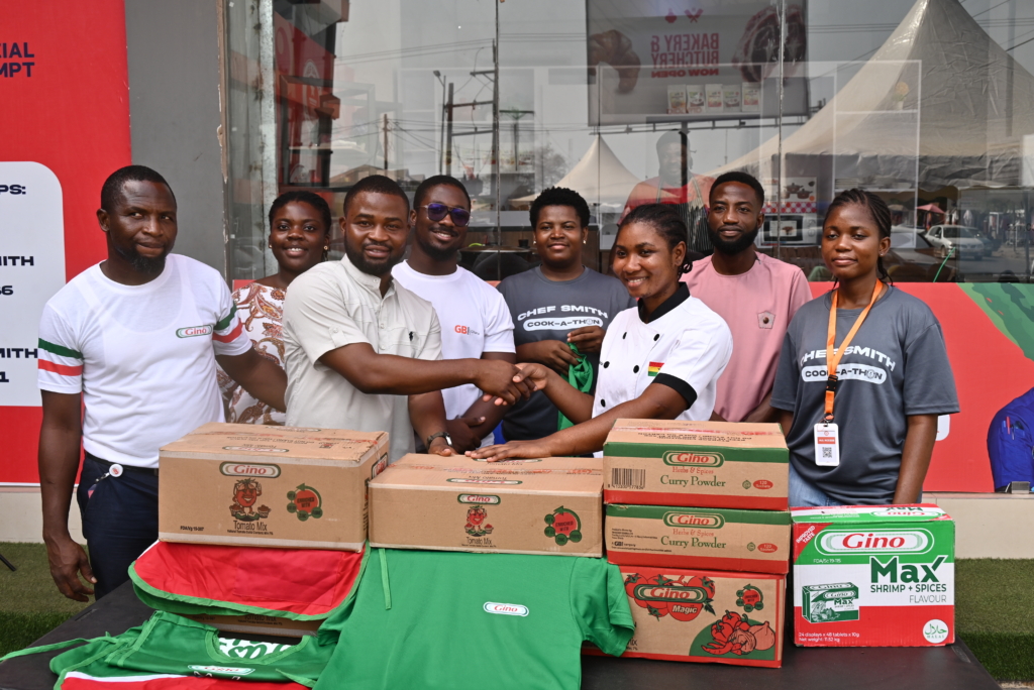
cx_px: 517
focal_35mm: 37
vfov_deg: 36.0
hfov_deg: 51.9
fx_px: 1063
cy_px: 345
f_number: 8
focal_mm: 37
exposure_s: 1/250
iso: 250
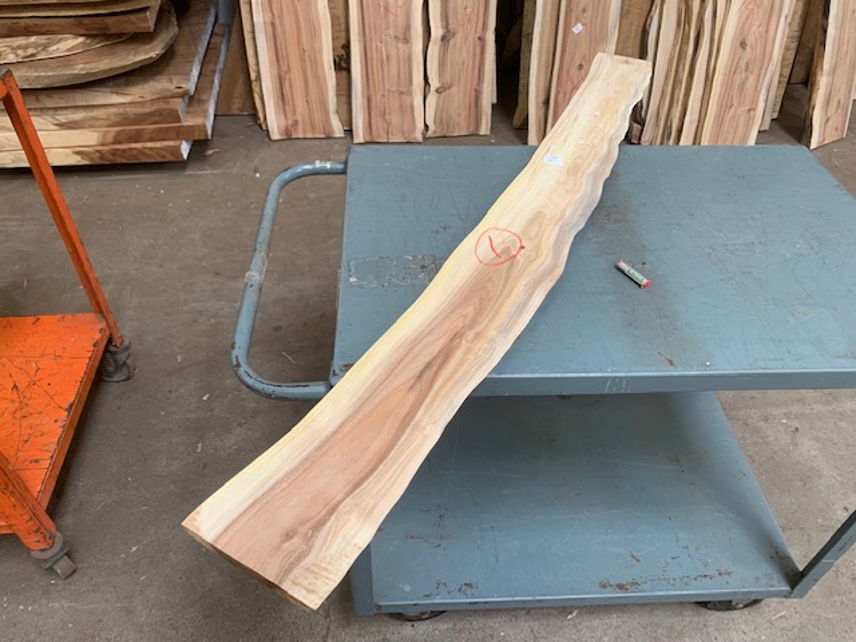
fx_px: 643
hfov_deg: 67.3
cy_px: 321
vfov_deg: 53.1
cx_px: 428
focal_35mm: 26
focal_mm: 4.25
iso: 125
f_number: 1.8
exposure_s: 1/60
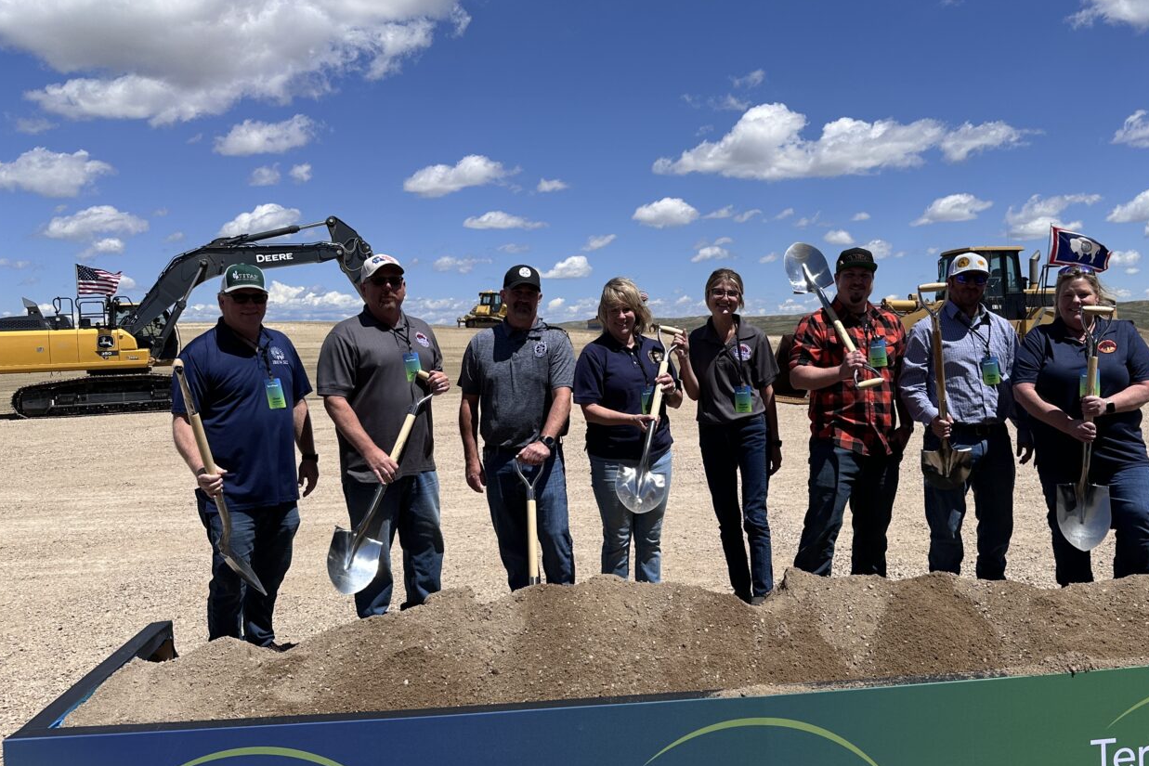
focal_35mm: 31
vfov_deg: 42.3
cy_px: 383
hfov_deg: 59.8
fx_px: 989
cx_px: 685
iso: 80
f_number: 1.78
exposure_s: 1/7042
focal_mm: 6.86
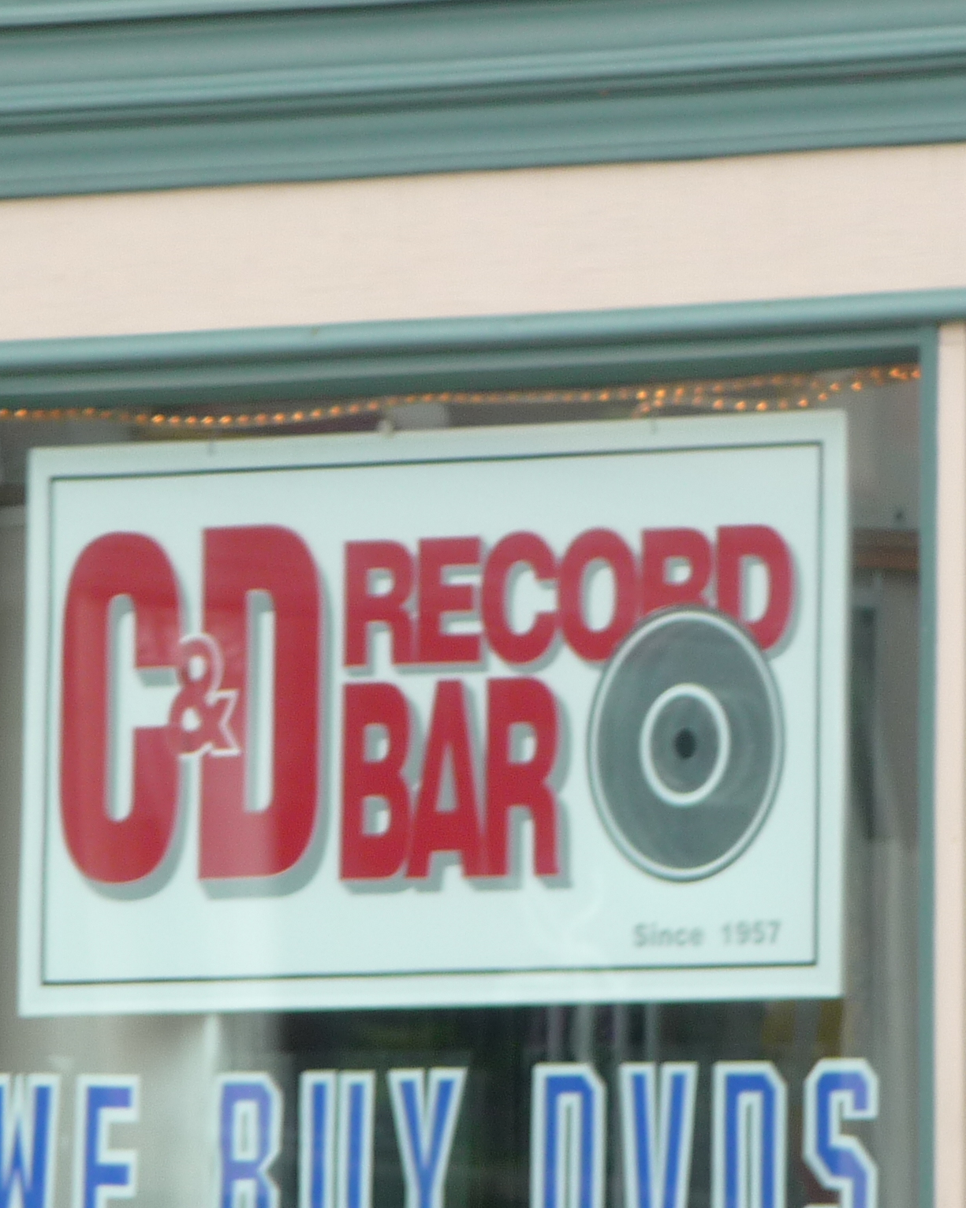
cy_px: 603
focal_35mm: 616
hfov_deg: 2.5
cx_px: 465
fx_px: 22021
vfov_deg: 3.1
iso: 100
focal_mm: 47
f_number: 4.9
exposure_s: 1/125
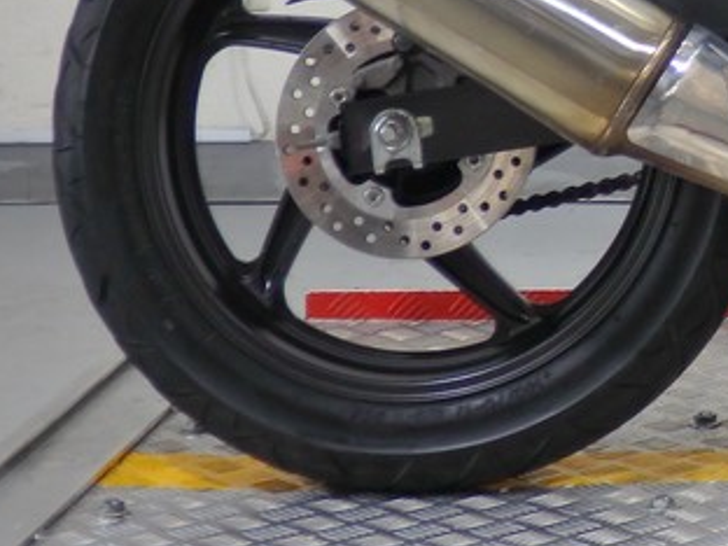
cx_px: 1169
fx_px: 3722
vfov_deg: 8.2
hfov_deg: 10.7
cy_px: -294
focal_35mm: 177
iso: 125
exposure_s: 1/50
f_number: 4.1
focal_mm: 9.8
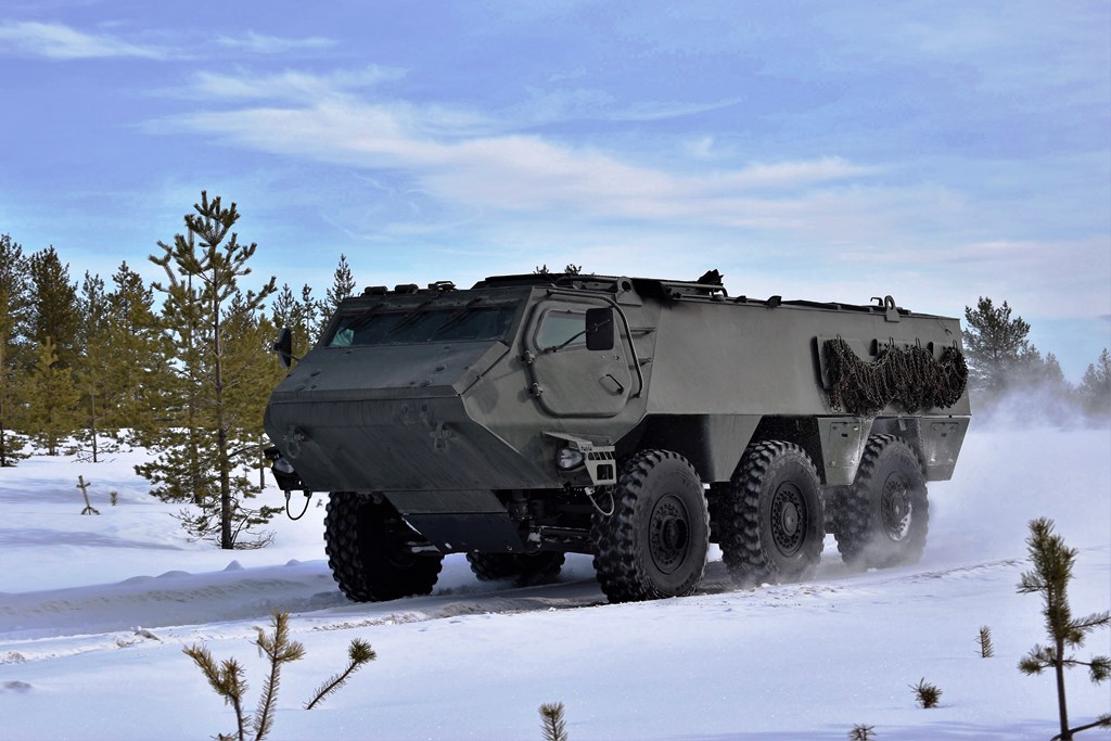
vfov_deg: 16.6
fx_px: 2546
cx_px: 556
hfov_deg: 24.6
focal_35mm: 82
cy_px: 370
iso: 100
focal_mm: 55
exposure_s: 1/800
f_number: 5.6
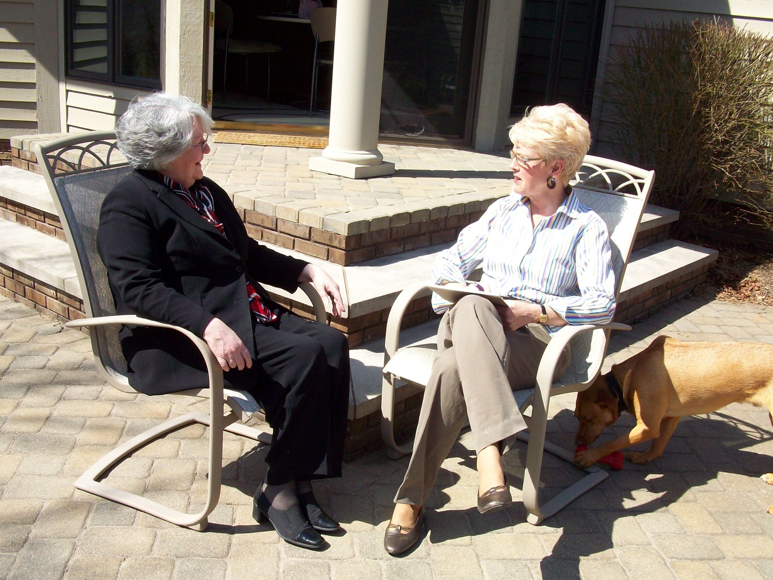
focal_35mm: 38
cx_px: 387
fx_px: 849
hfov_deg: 49.0
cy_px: 277
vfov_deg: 37.7
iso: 80
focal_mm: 5.7
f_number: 5.5
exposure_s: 1/264
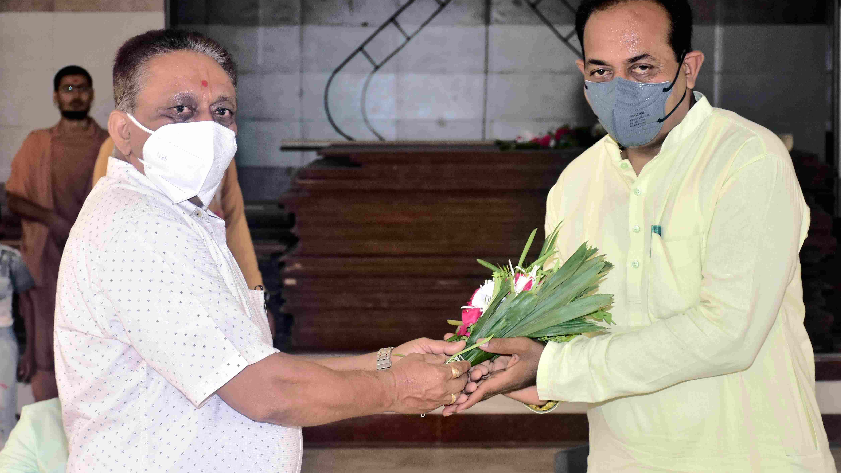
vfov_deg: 12.4
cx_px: 458
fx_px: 2185
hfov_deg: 21.8
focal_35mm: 98
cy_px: 227
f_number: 4.8
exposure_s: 1/160
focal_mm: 52
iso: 400
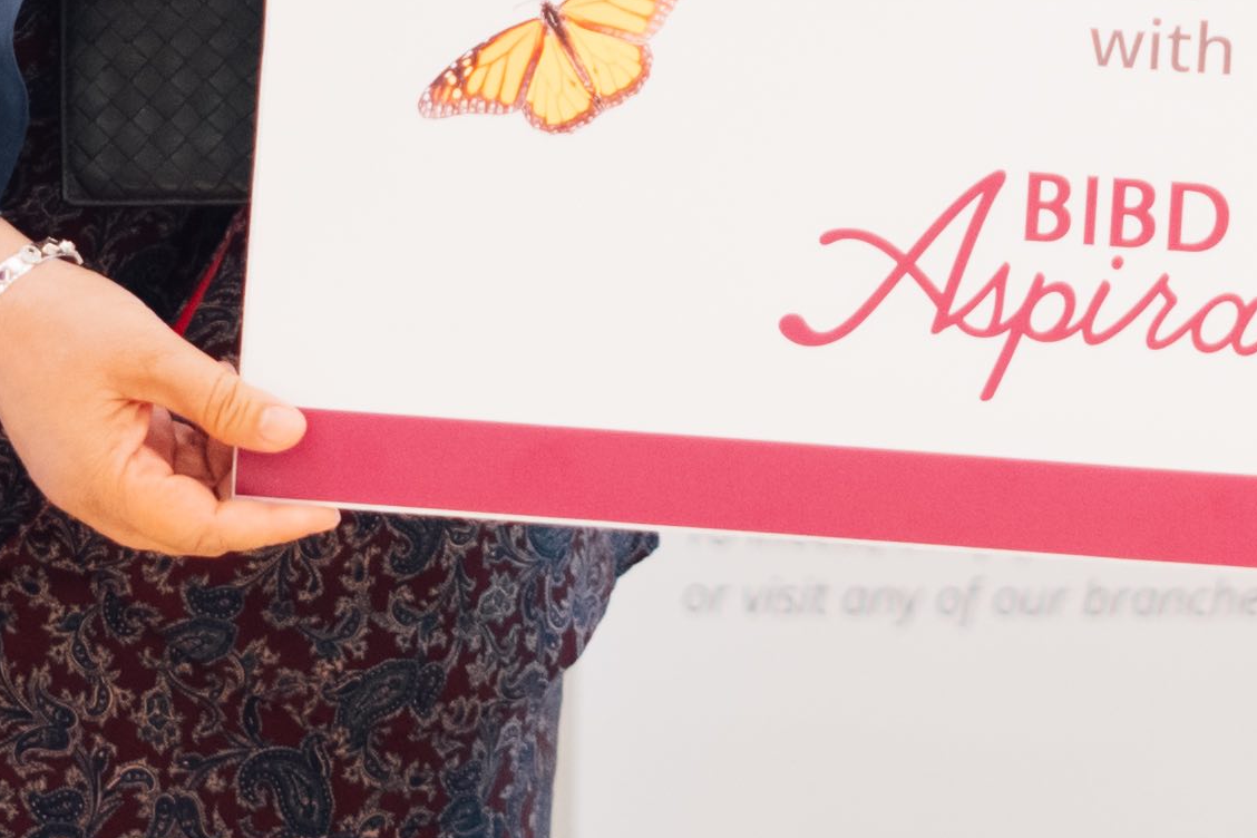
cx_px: 1253
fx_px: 9287
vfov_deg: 5.1
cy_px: -880
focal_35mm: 266
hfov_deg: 7.7
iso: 800
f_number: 2
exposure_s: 1/200
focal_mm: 50
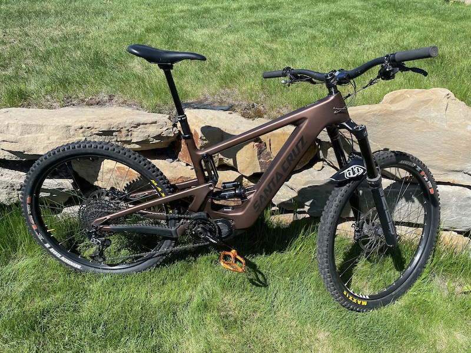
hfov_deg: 67.3
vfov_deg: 53.1
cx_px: 236
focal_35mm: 26
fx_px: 354
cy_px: 176
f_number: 1.6
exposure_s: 1/2304
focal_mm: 4.2
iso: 32
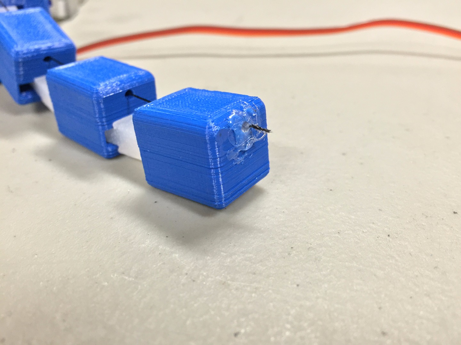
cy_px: 172
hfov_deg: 61.7
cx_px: 230
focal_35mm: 29
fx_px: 386
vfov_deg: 48.2
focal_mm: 4.15
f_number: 2.2
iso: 200
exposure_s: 1/30
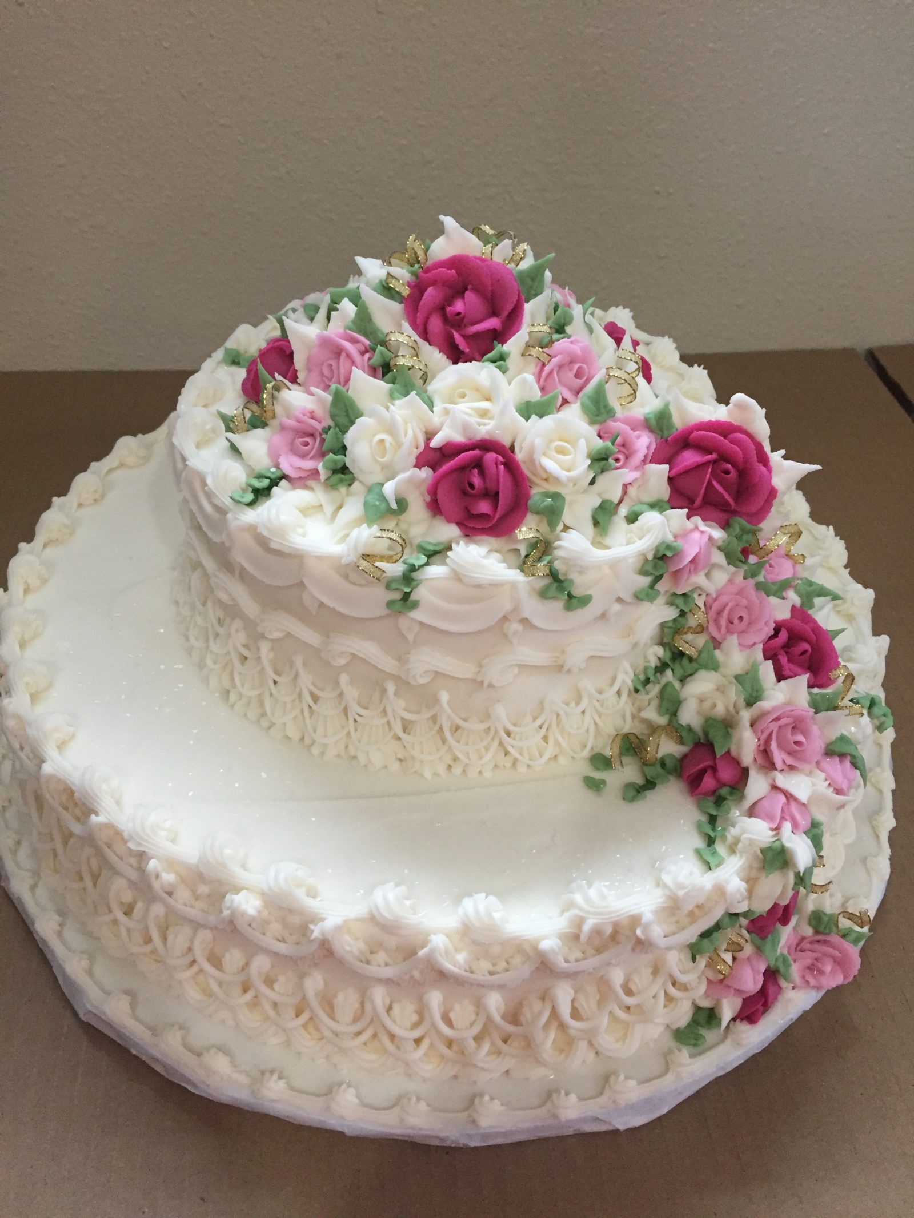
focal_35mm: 29
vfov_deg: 61.7
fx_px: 1021
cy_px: 609
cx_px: 457
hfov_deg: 48.2
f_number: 2.2
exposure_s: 1/30
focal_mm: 4.15
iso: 160
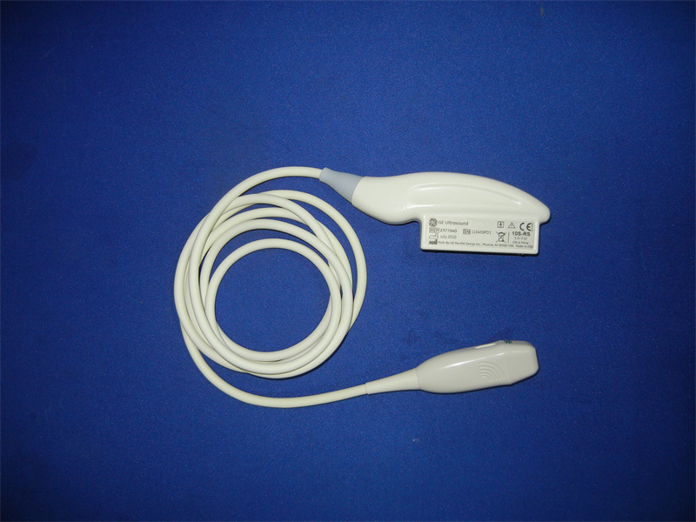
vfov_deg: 46.8
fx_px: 603
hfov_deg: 60.0
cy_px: 261
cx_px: 348
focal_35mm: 30
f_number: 3.5
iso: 200
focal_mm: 5.4
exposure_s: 1/30
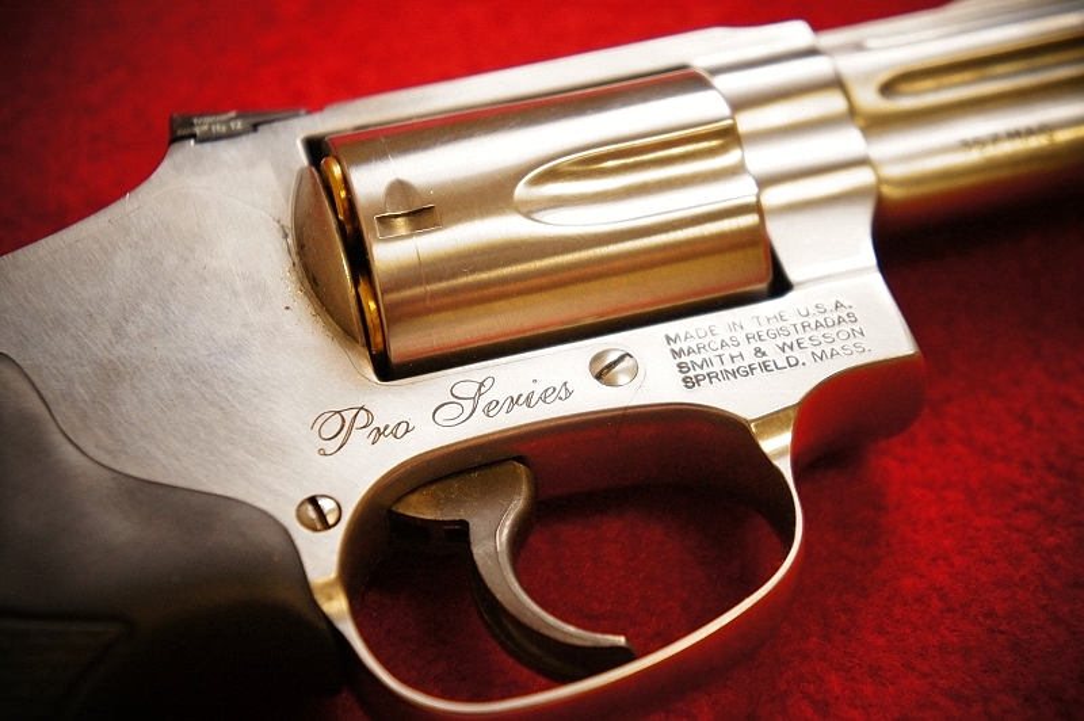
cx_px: 542
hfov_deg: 24.6
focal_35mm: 82
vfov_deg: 16.5
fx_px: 2482
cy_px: 360
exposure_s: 1/100
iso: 1600
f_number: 5.6
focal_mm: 55
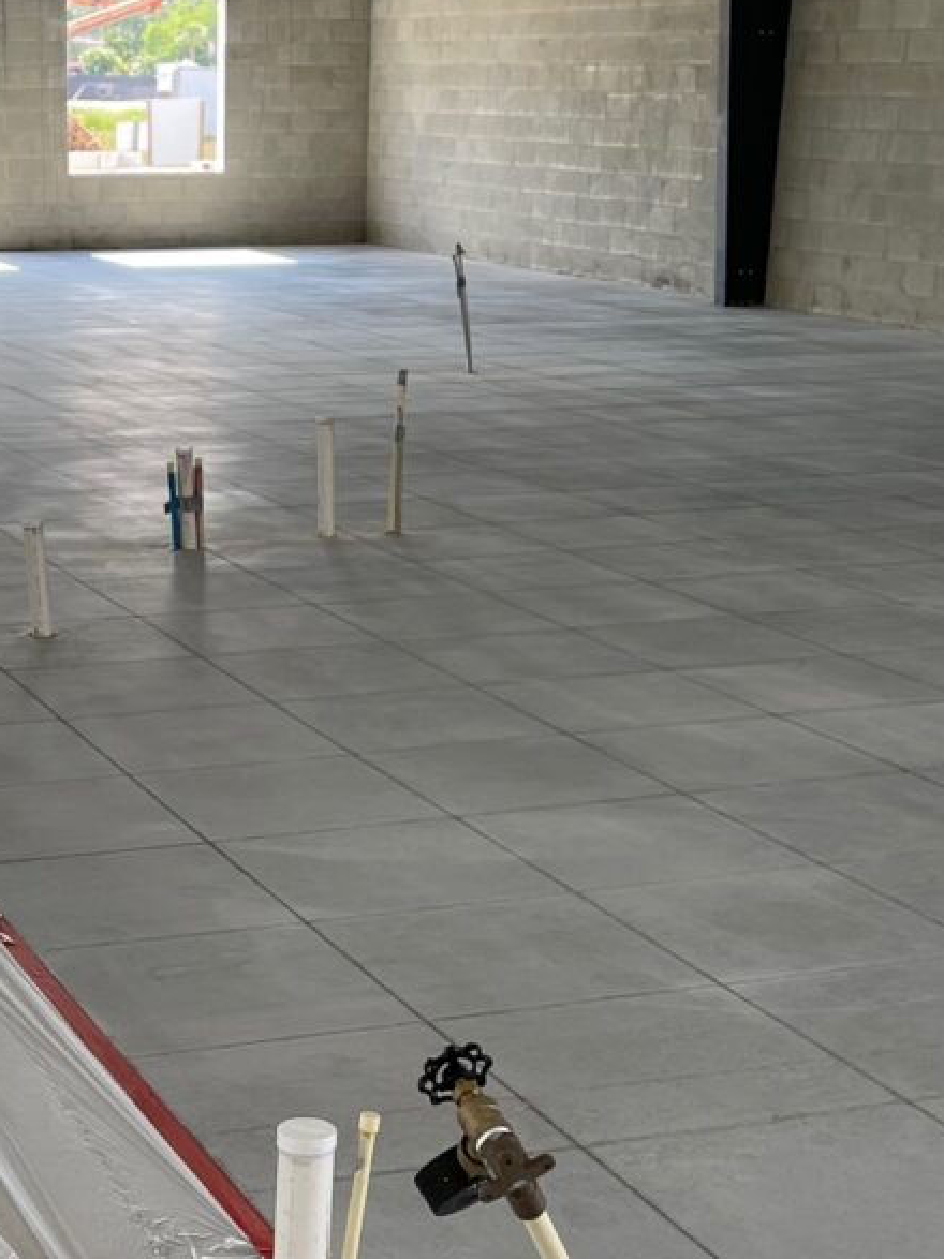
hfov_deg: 21.3
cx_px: 161
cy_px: 1036
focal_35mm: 68
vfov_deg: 27.9
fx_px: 2473
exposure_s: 1/187
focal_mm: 5.1
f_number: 1.6
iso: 32
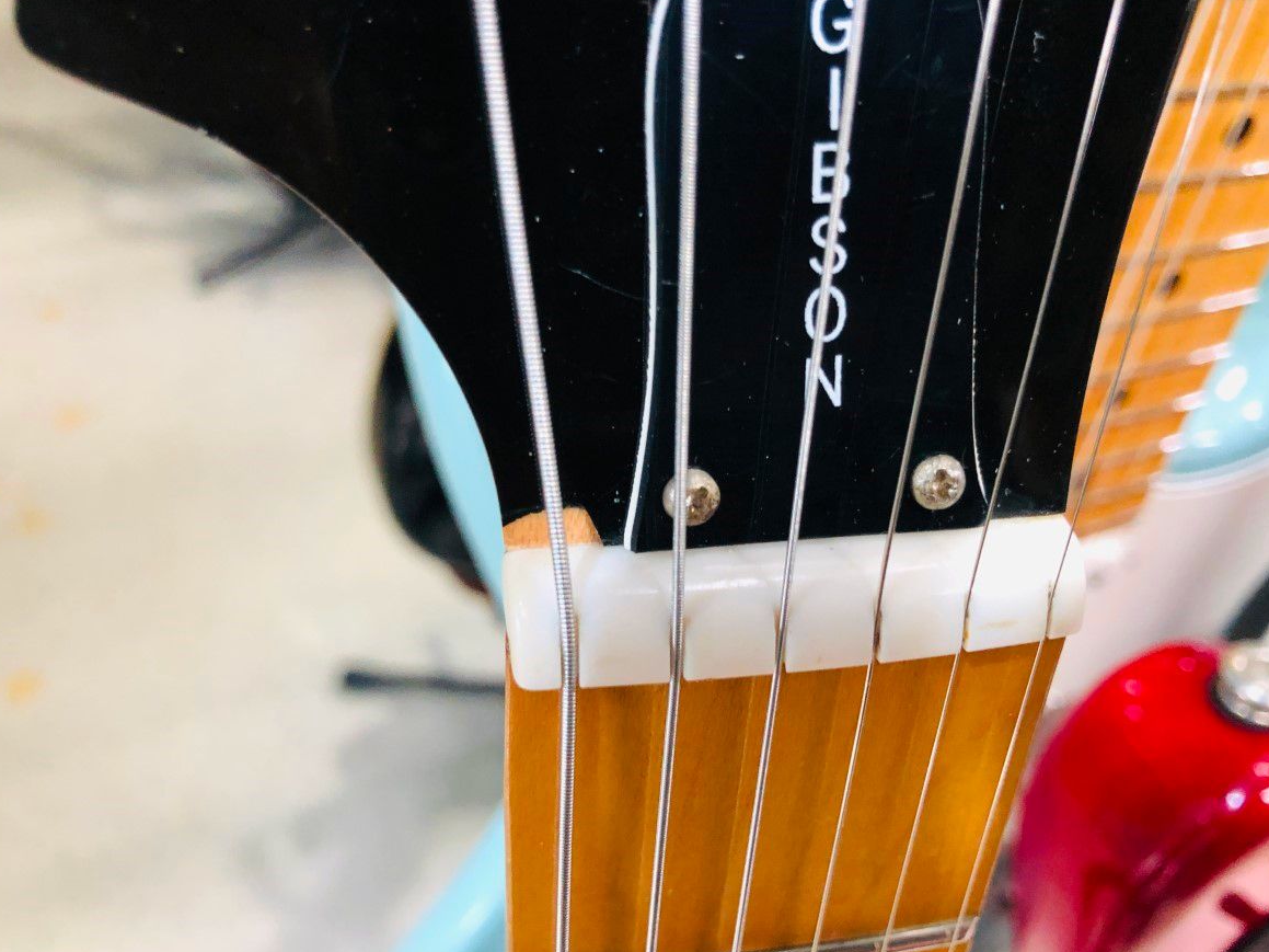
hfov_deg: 61.7
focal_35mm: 29
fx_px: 1063
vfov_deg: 48.2
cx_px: 642
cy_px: 484
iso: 100
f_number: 1.8
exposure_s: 1/13
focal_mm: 3.99
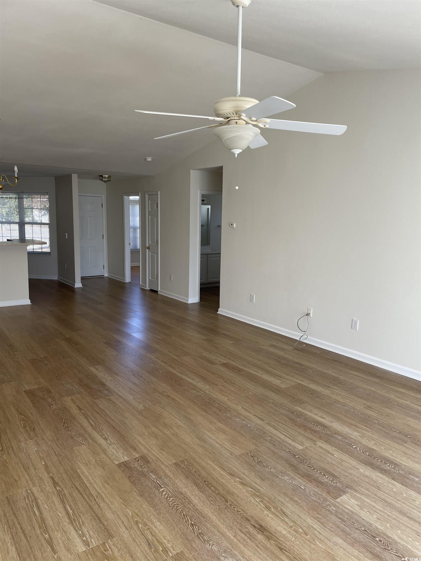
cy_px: 280
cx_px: 210
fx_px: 422
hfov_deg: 53.1
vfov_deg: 67.3
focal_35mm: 26
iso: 40
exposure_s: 1/121
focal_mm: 4.2
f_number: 1.6
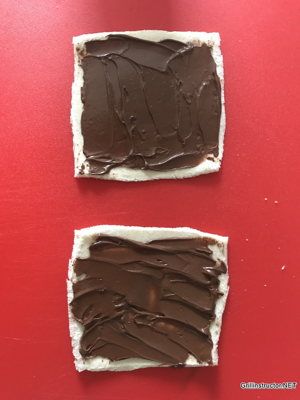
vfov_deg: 63.4
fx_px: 324
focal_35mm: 28
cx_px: 150
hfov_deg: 49.7
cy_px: 200
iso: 100
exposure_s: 1/6
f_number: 1.8
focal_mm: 3.99
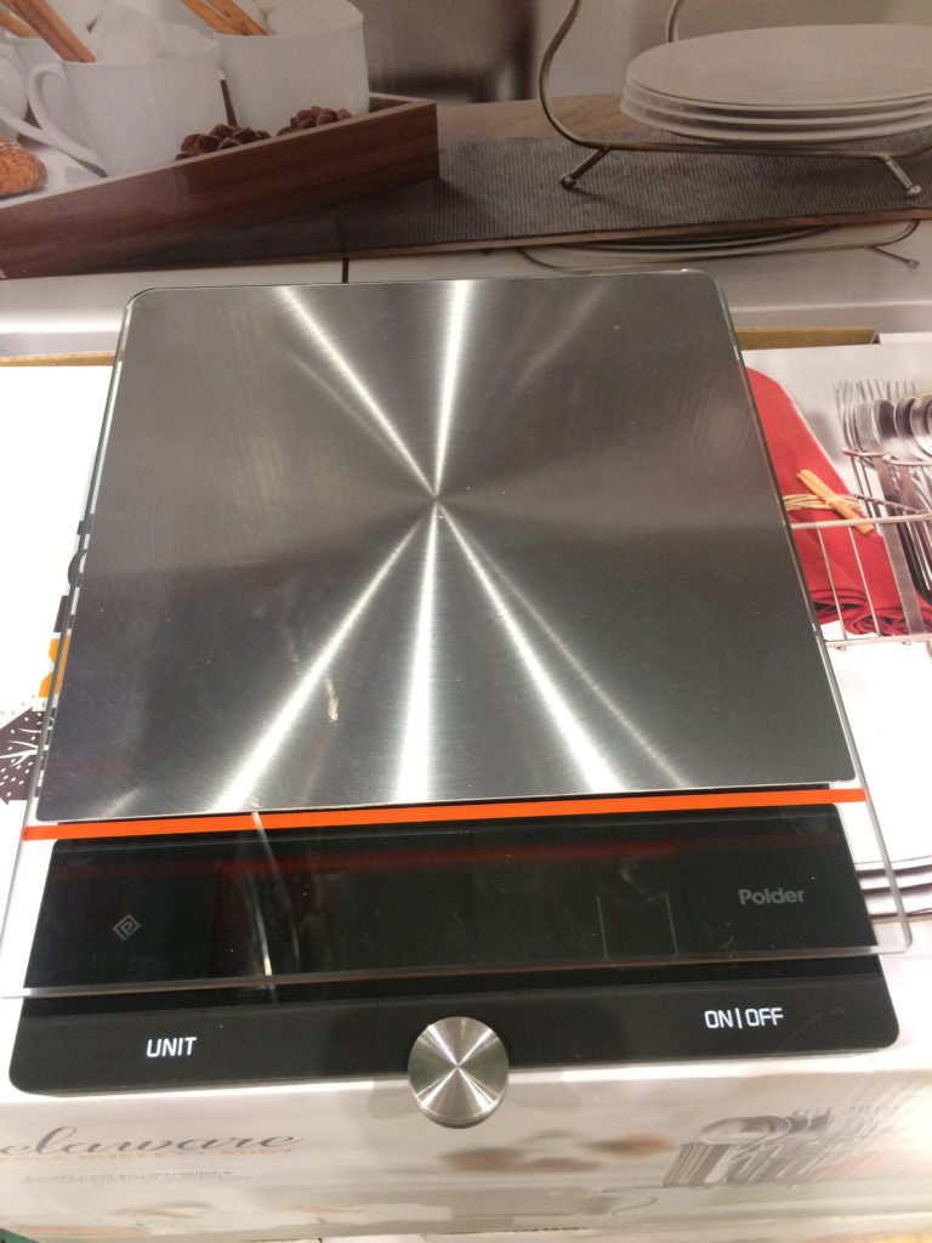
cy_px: 622
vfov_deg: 61.7
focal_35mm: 29
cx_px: 466
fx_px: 1041
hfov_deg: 48.2
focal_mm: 4.15
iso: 160
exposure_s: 1/33
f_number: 2.2
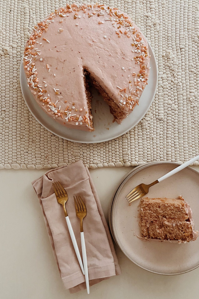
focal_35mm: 29
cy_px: 146
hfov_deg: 44.9
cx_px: 110
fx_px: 240
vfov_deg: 63.7
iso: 320
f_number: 1.8
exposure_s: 1/40
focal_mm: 4.25
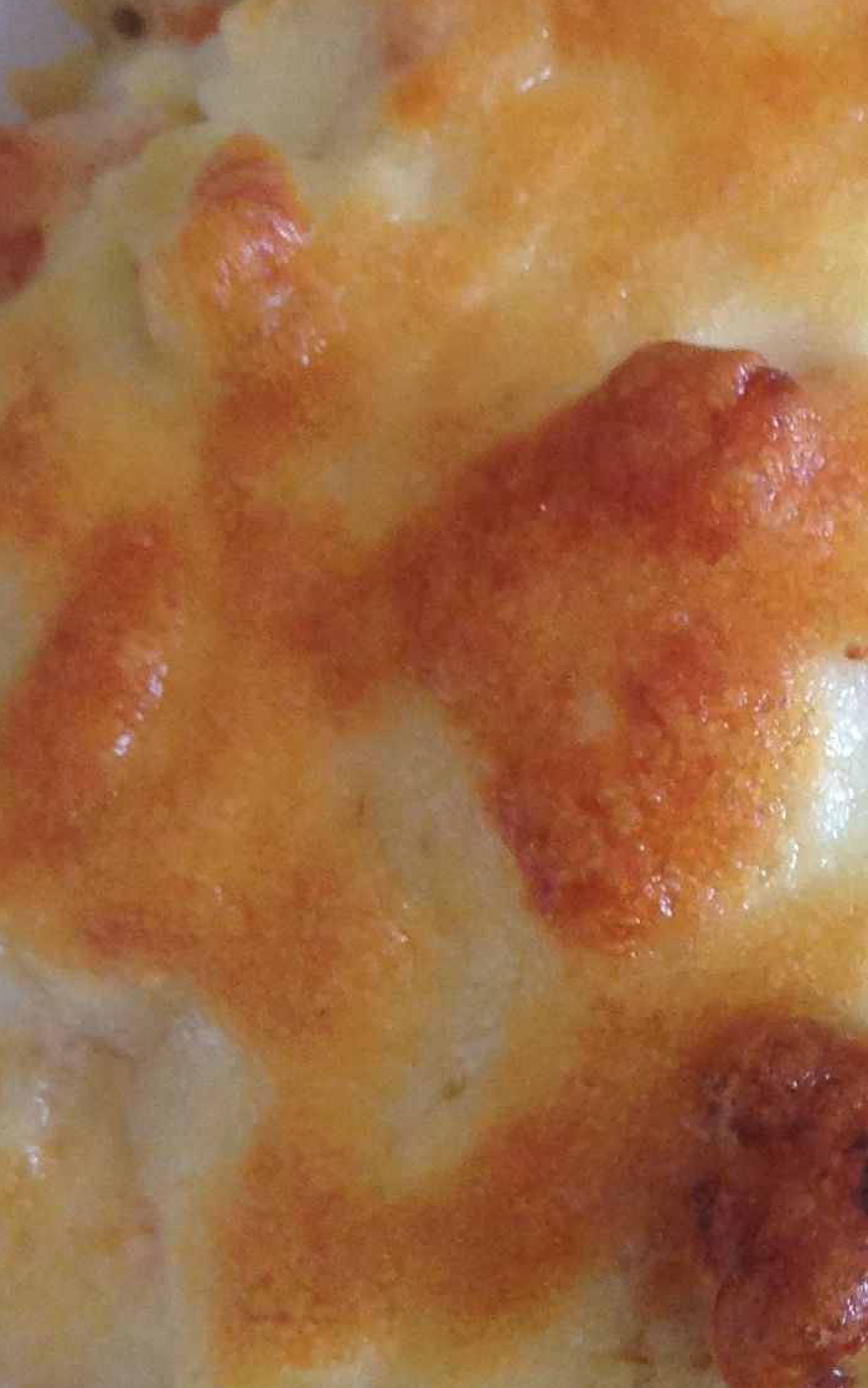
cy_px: 590
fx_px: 3858
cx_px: 1473
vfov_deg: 20.4
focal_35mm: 102
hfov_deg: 12.0
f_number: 2.4
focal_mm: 4.12
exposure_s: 1/120
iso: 80
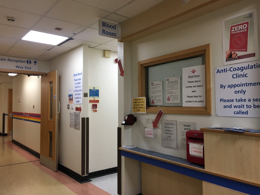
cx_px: 130
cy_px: 98
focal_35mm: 29
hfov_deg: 61.7
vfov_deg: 48.2
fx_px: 218
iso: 50
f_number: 2.2
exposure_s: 1/33
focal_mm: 4.15
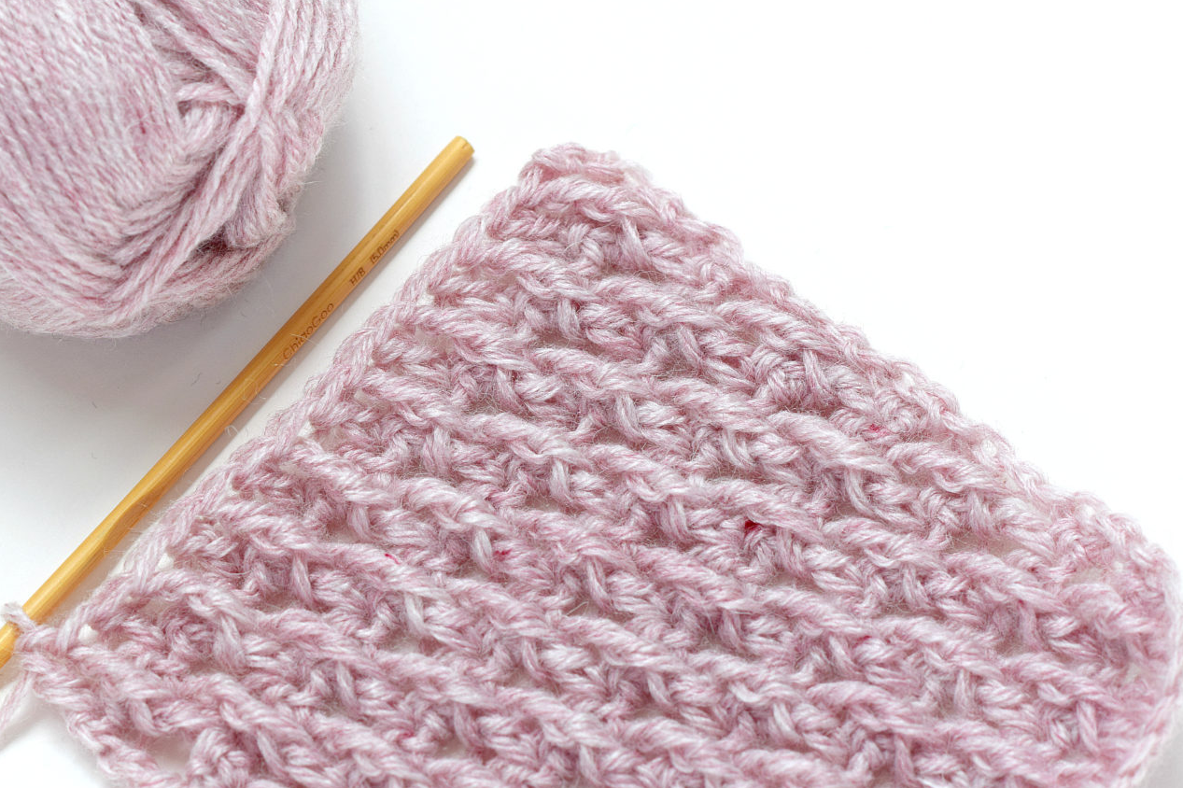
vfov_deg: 8.9
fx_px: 5079
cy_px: 472
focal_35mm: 155
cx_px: 491
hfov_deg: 13.3
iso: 400
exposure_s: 1/500
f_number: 5.6
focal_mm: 85
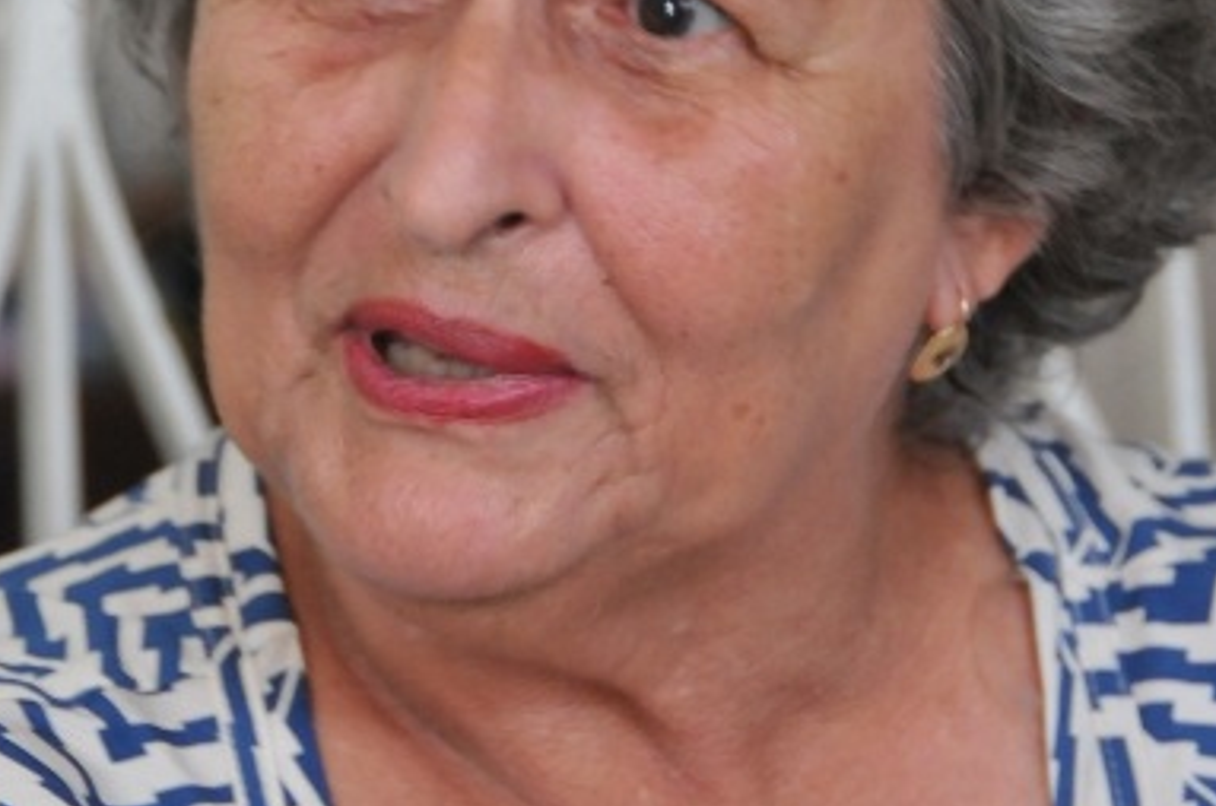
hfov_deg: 6.9
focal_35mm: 301
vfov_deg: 4.5
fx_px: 10149
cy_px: 130
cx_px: 438
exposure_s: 1/15
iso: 1000
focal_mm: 105
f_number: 5.3
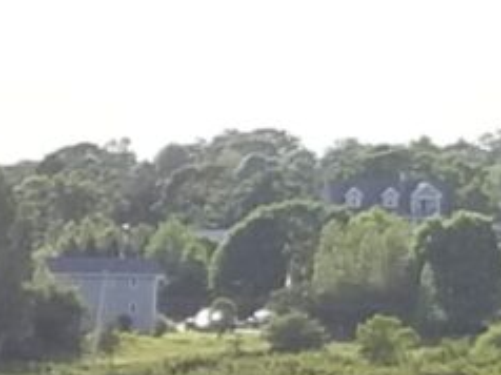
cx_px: -669
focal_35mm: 140
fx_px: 2024
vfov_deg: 9.9
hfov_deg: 11.7
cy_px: 708
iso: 50
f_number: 1.7
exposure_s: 1/1280
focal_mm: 4.25
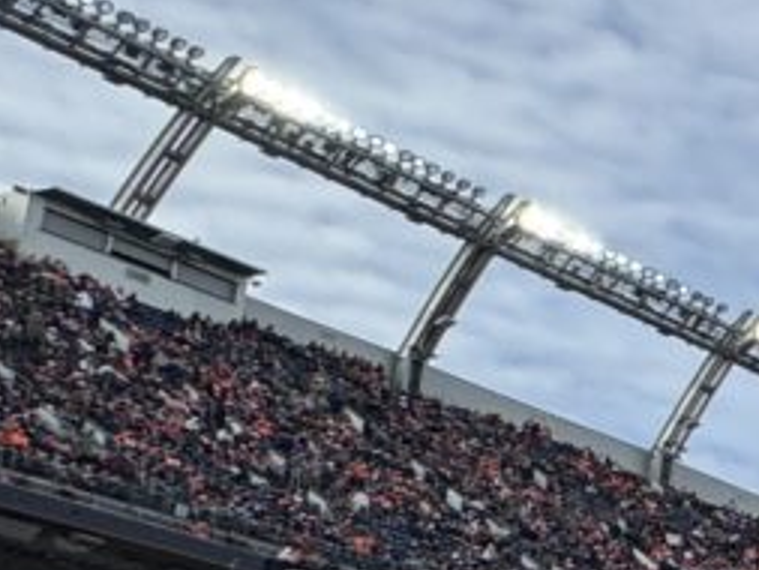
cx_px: 2130
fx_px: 1865
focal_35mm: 85
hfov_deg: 12.5
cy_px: 798
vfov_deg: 16.2
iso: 50
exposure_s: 1/1395
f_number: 2.2
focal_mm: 2.22
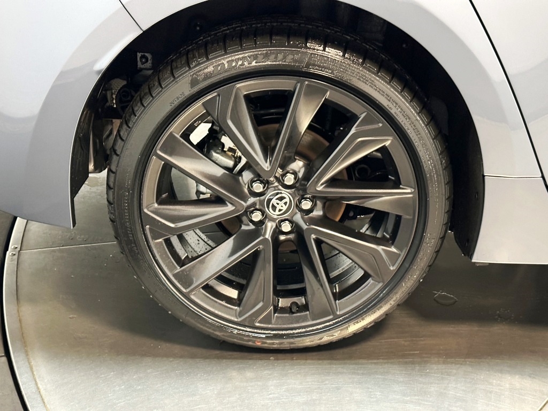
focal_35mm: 48
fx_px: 760
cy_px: 206
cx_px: 274
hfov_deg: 39.7
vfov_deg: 30.3
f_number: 1.78
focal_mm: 6.86
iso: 640
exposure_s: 1/24
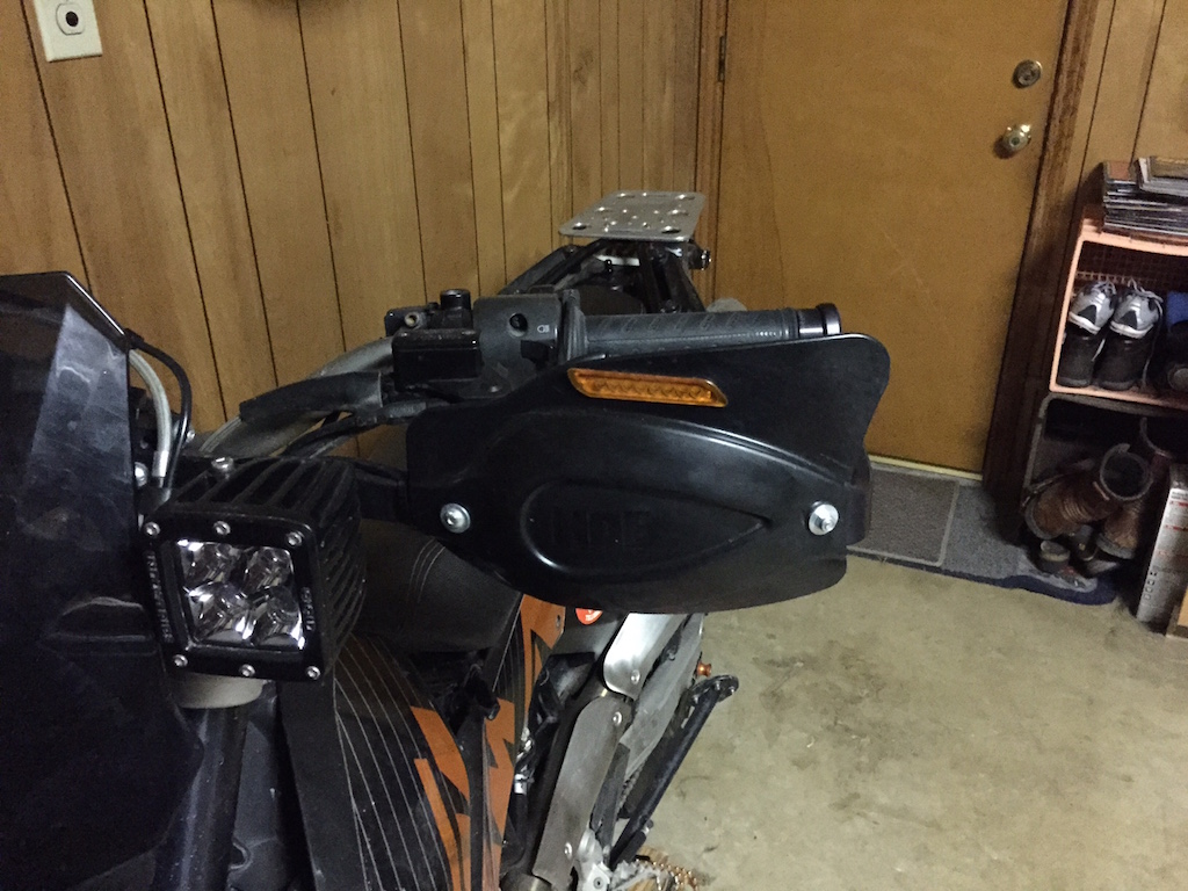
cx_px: 594
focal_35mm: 29
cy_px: 446
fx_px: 995
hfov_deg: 61.7
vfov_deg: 48.2
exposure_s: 1/15
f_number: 2.2
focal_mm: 4.15
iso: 1600
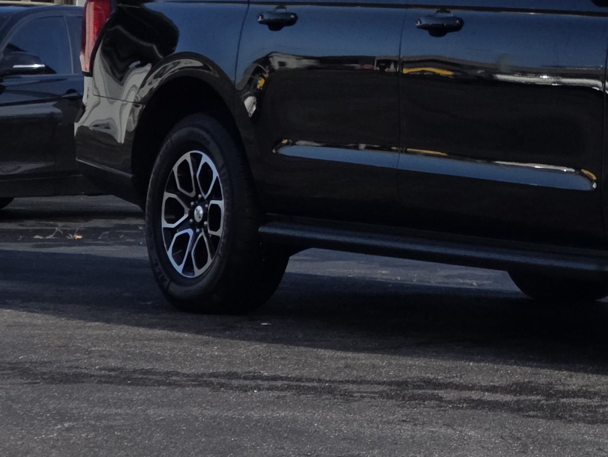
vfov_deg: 8.5
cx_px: 710
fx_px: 3039
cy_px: -83
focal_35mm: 173
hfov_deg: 11.2
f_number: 2.4
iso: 25
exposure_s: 1/838
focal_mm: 7
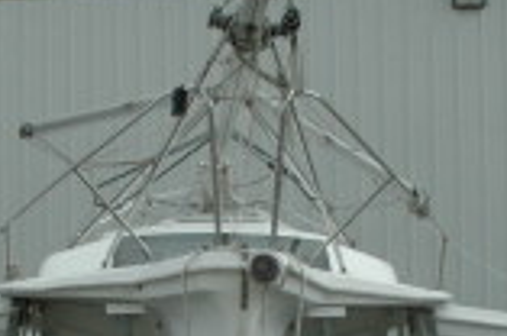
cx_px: 212
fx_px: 1209
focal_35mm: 86
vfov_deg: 15.6
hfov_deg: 23.7
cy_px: 313
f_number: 13
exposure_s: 1/640
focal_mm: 18
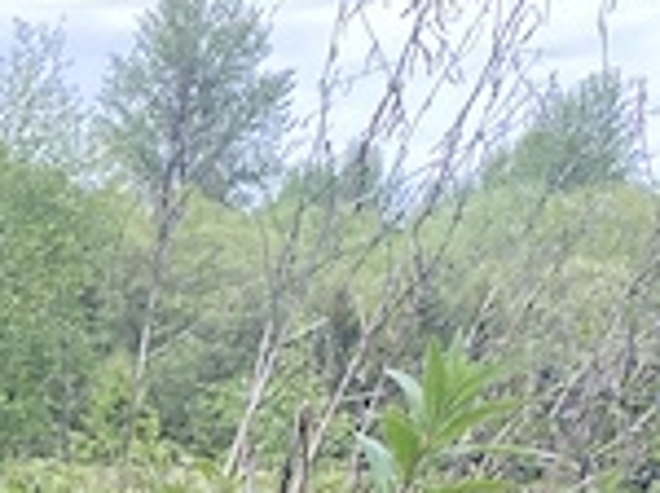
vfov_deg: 9.6
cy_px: 1131
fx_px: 2646
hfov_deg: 12.8
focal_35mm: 139
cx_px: -554
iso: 32
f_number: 1.8
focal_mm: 4.25
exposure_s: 1/270
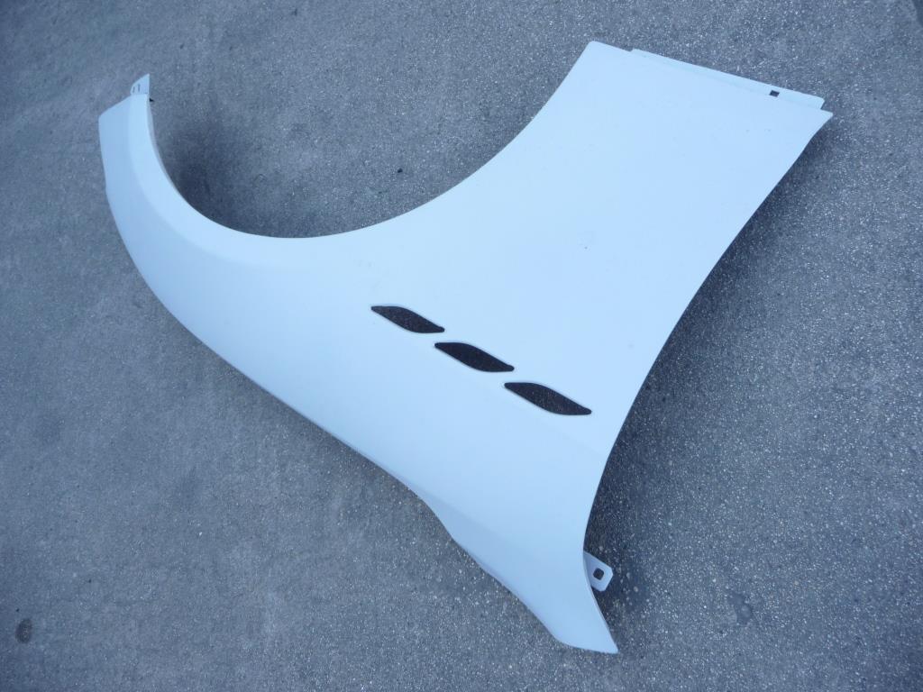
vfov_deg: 49.7
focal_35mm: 28
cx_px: 462
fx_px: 747
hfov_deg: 63.4
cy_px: 346
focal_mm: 4.7
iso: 100
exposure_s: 1/100
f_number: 3.3
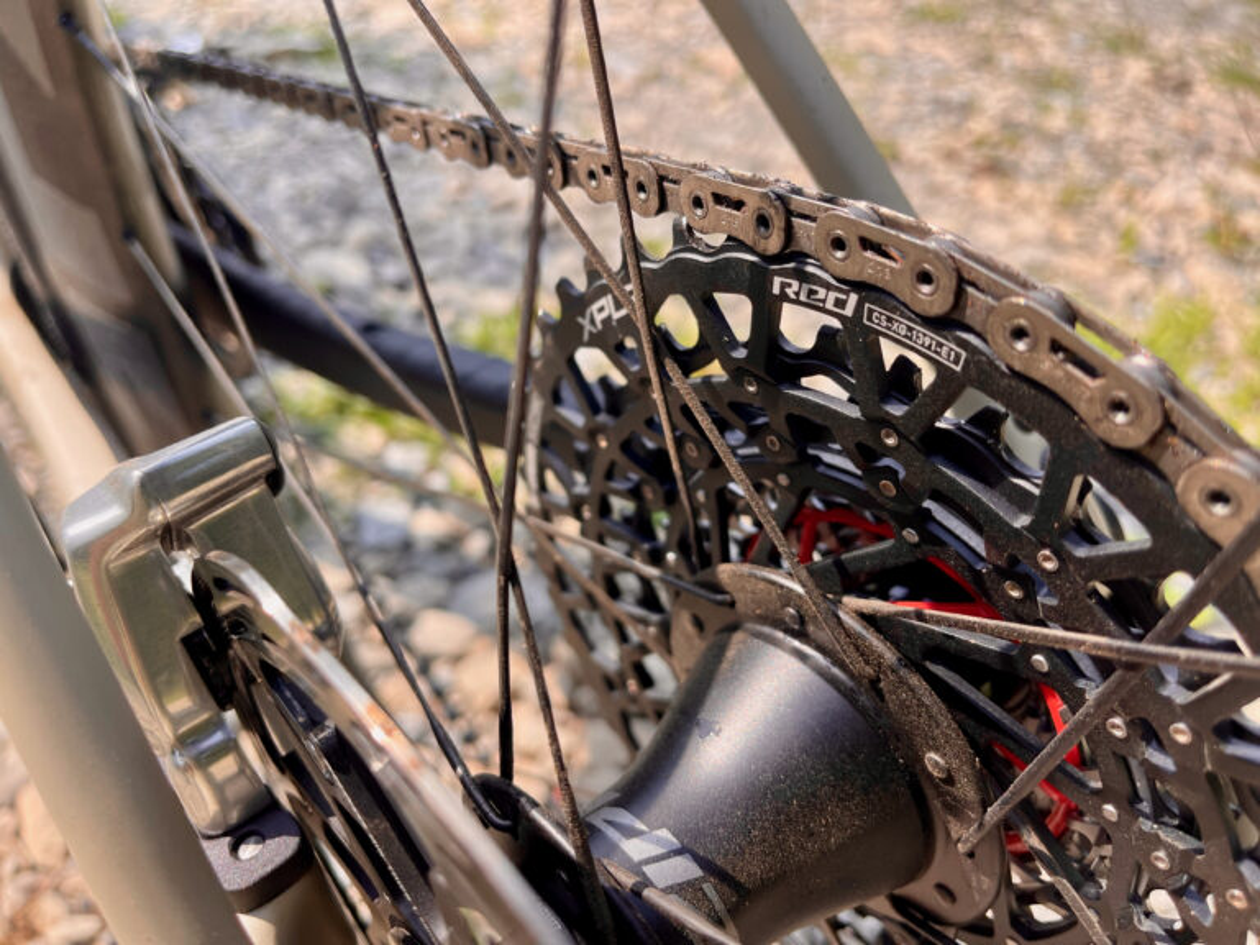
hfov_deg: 69.4
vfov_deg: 54.9
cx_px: 630
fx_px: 910
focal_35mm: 25
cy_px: 472
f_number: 1.6
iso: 32
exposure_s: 1/923
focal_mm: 5.1
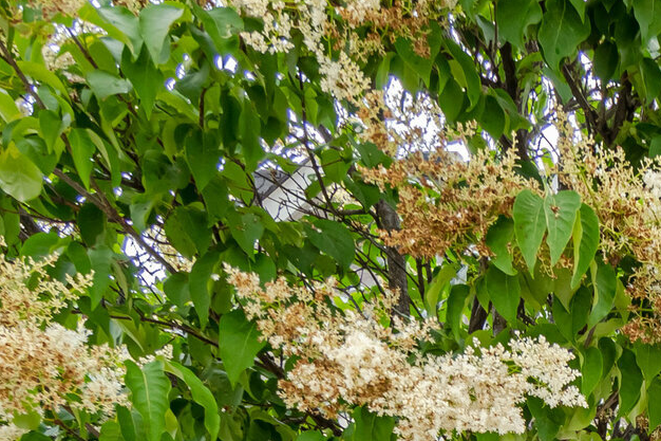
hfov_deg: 29.4
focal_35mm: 46
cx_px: 952
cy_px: 561
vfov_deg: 25.5
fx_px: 844
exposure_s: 1/80
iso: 80
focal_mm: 10
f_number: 7.1
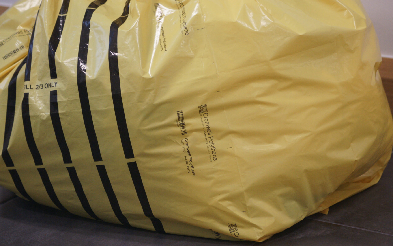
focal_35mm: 116
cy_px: 119
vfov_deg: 11.3
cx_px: 196
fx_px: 1237
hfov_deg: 18.0
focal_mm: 75
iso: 800
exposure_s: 1/100
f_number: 4
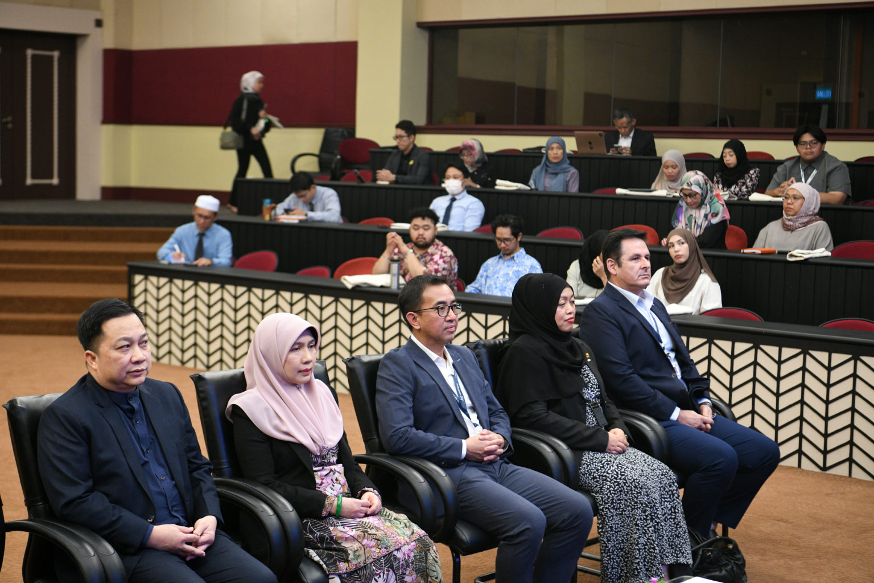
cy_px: 292
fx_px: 1505
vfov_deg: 21.9
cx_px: 437
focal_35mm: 62
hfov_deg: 32.4
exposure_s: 1/60
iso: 2500
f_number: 4
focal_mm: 62
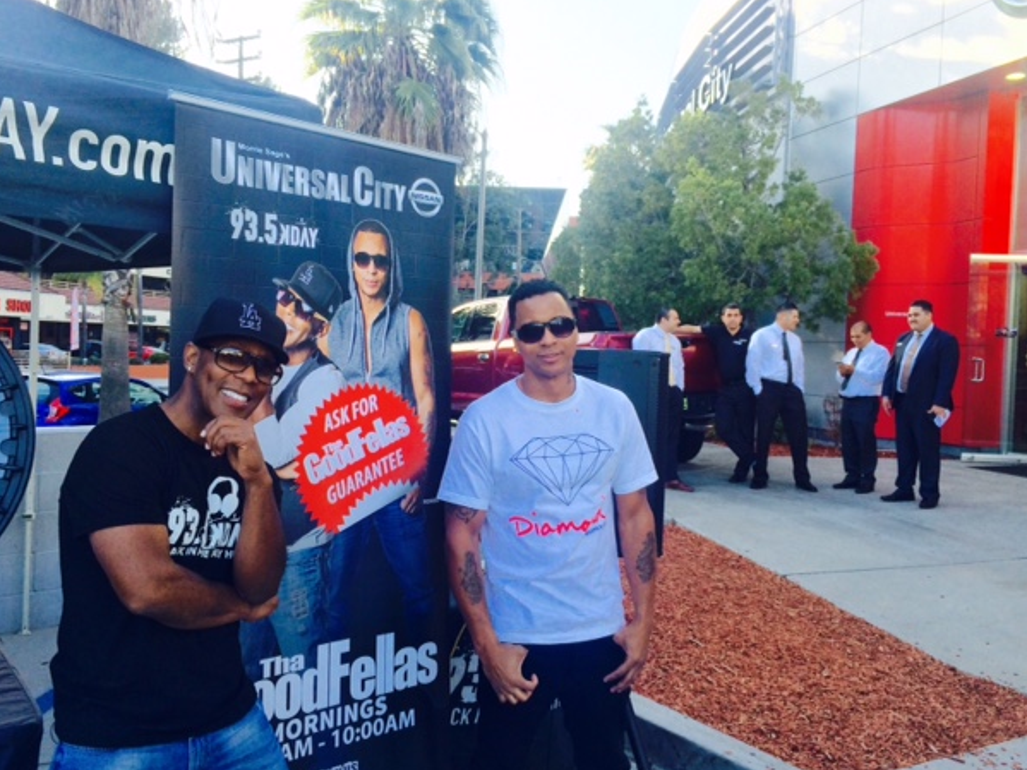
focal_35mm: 31
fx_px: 920
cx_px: 509
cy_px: 369
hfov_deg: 58.4
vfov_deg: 45.4
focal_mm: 4.15
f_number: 2.2
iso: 32
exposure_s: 1/376
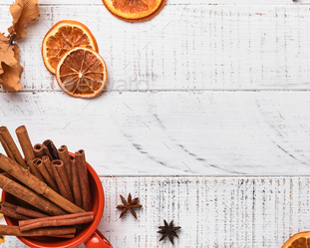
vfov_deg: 9.7
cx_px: 251
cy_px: 131
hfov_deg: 12.0
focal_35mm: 160
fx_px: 1468
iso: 160
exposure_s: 1/160
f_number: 9
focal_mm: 60
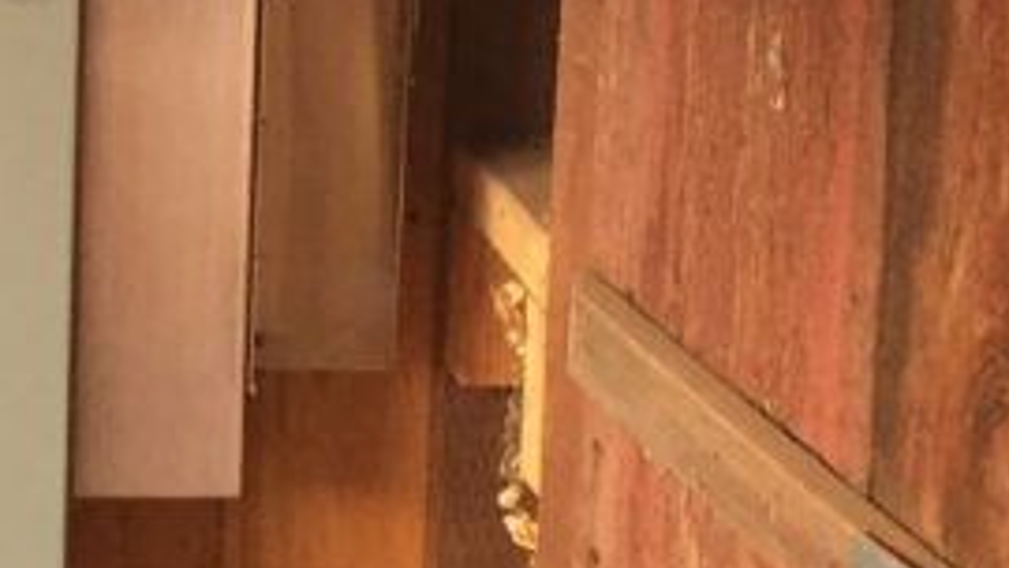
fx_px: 3211
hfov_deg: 16.6
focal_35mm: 120
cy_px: -135
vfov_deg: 9.9
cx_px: -392
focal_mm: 4.15
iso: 125
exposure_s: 1/30
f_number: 2.2
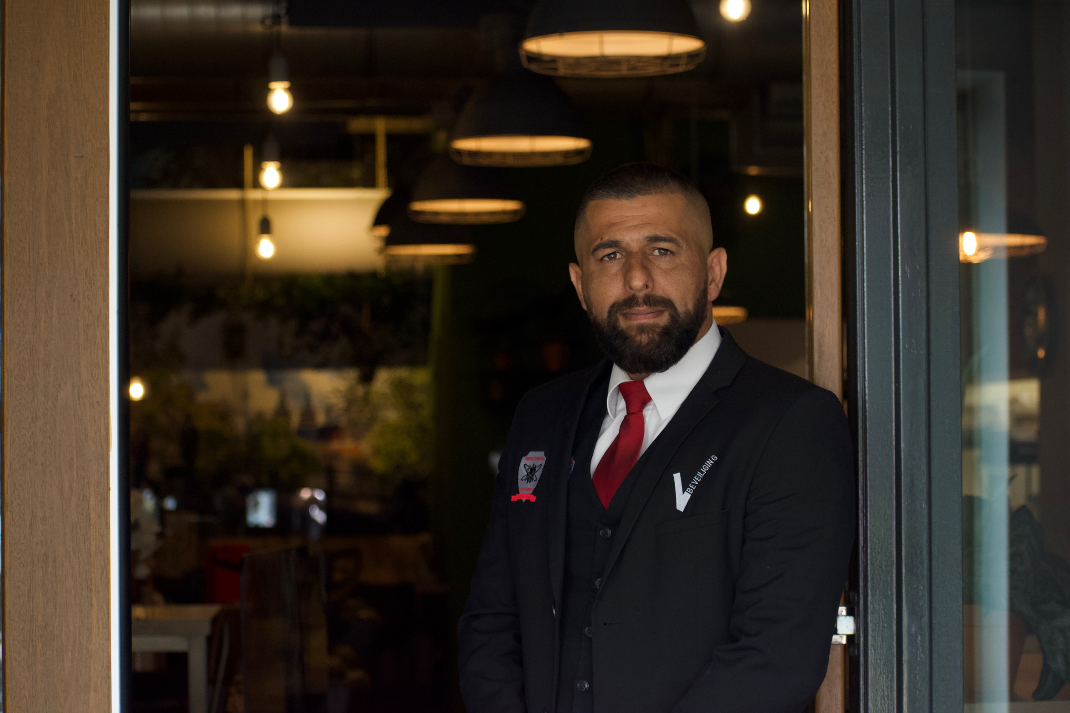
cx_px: 535
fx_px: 3121
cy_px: 356
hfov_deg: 19.5
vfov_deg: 13.0
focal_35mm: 105
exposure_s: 1/125
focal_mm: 70
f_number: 4.5
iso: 1100
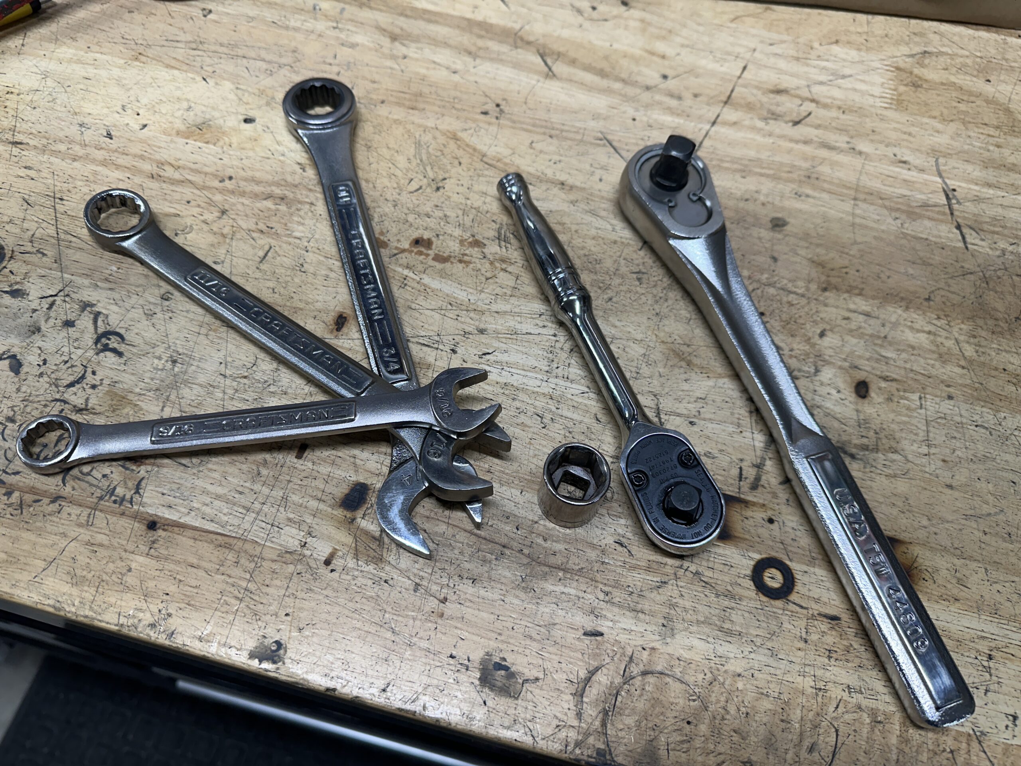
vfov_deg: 56.8
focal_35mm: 24
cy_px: 383
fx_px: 708
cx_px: 510
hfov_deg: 71.6
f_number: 1.78
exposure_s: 1/139
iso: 64
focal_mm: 6.86
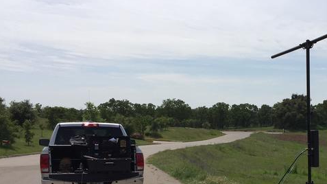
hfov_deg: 37.8
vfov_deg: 21.6
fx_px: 459
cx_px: 262
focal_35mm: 53
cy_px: 193
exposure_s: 1/4950
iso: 32
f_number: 2.2
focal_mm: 4.15
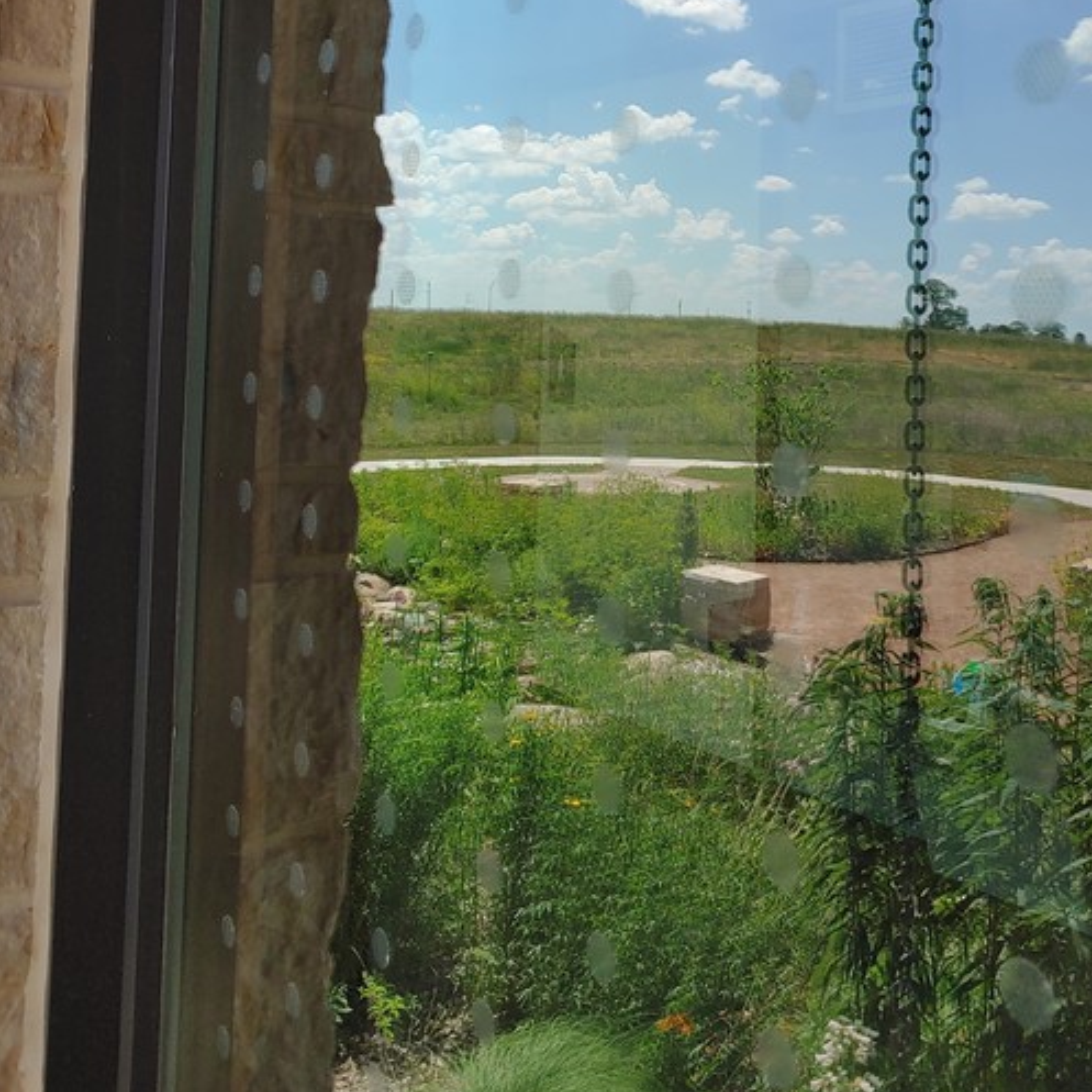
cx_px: 631
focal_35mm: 35
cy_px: 258
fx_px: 1249
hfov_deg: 47.1
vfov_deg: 45.4
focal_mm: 4.23
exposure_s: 1/847
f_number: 1.5
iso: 50
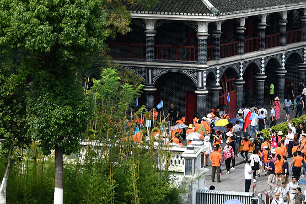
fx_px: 1691
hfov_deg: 10.3
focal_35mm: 199
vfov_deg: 6.9
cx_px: 228
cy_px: 67
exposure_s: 1/640
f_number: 5.3
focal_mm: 92
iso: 100
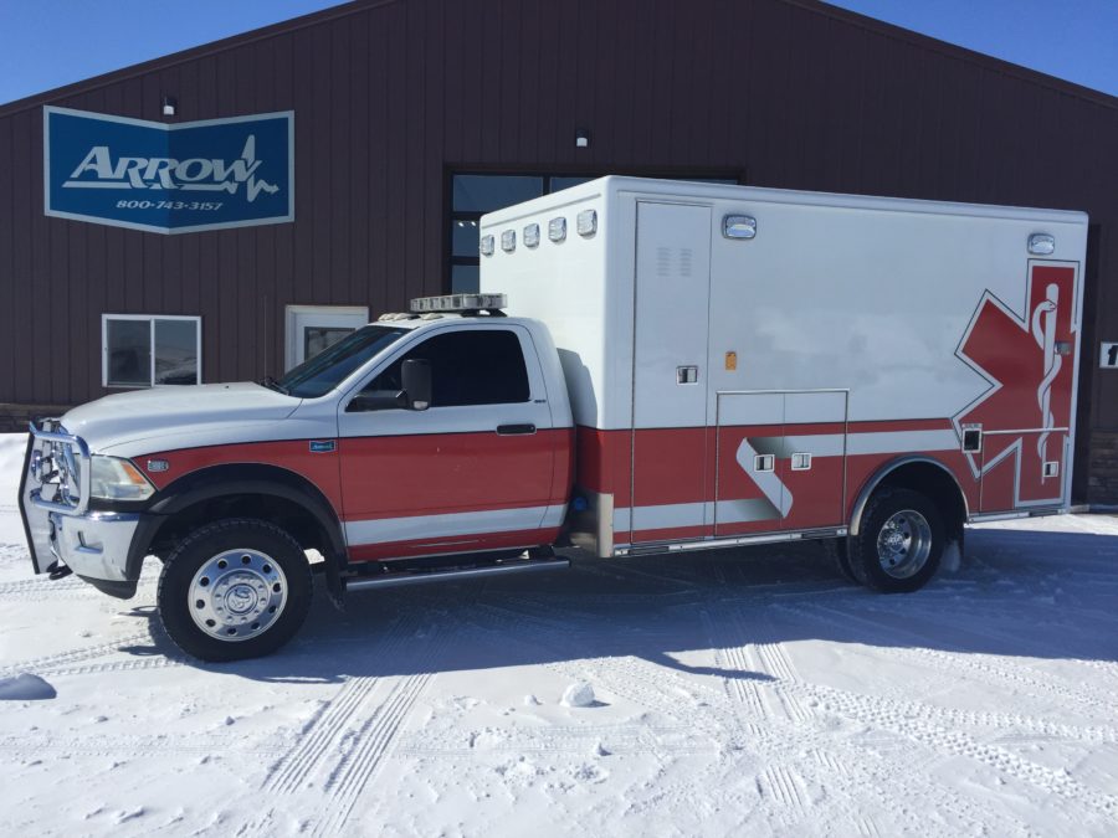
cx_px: 559
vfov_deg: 48.2
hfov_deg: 61.7
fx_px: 937
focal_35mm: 29
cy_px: 419
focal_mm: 4.15
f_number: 2.2
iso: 32
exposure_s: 1/5650
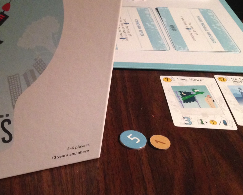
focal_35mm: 66
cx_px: 55
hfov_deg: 28.2
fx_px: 475
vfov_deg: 23.0
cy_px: 62
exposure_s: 1/20
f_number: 2.4
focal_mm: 4.12
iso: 320
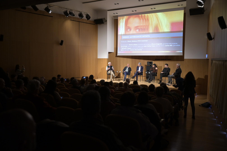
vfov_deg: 40.5
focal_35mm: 32
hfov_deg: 58.0
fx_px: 205
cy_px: 76
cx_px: 114
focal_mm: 32.5
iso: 1600
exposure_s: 1/125
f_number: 2.8
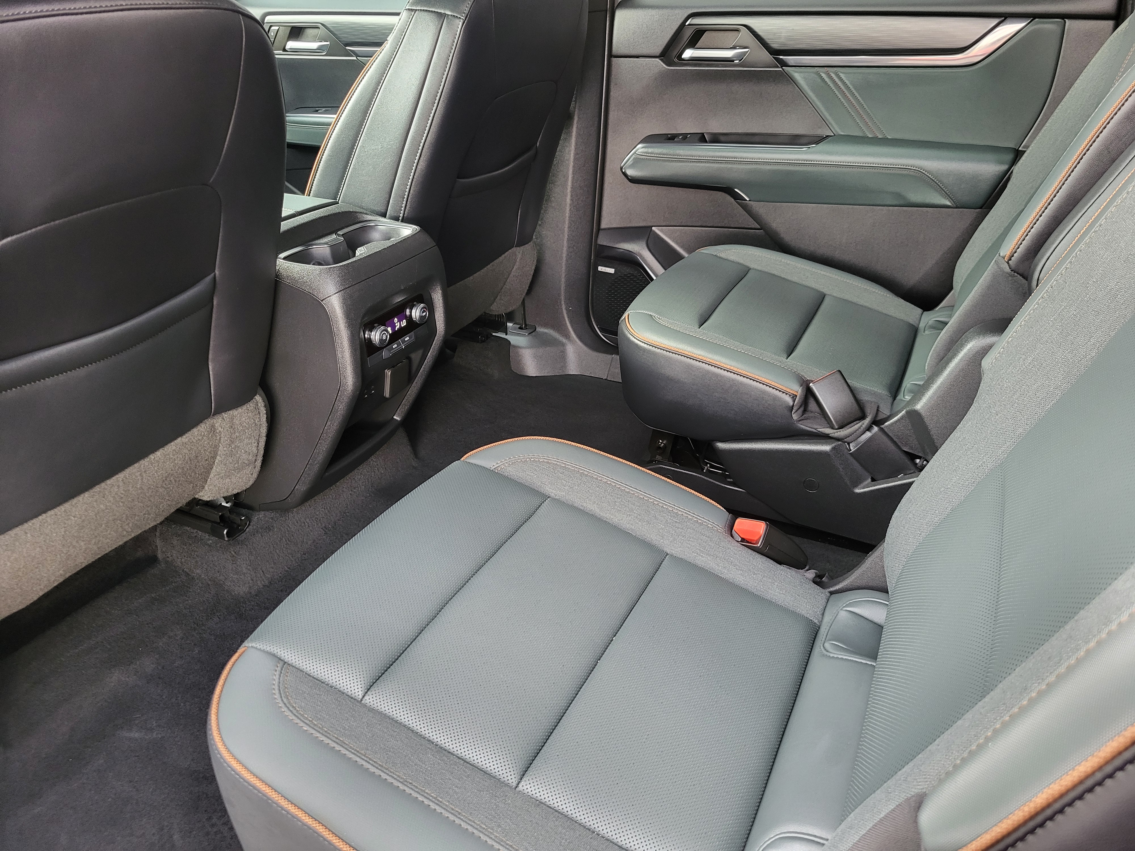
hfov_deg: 67.3
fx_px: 852
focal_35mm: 26
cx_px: 568
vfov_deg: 53.1
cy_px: 426
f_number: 1.8
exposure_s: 1/40
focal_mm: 5.4
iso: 400
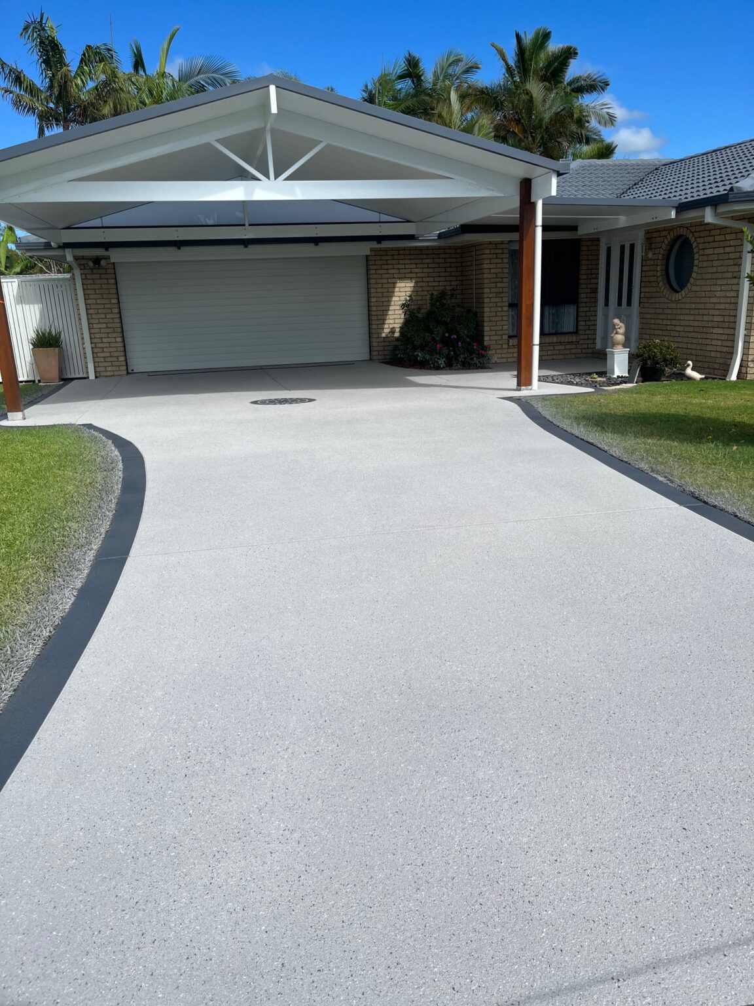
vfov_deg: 67.3
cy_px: 503
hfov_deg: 53.1
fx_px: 755
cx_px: 377
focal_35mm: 26
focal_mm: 5.1
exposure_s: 1/5556
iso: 50
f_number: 1.6
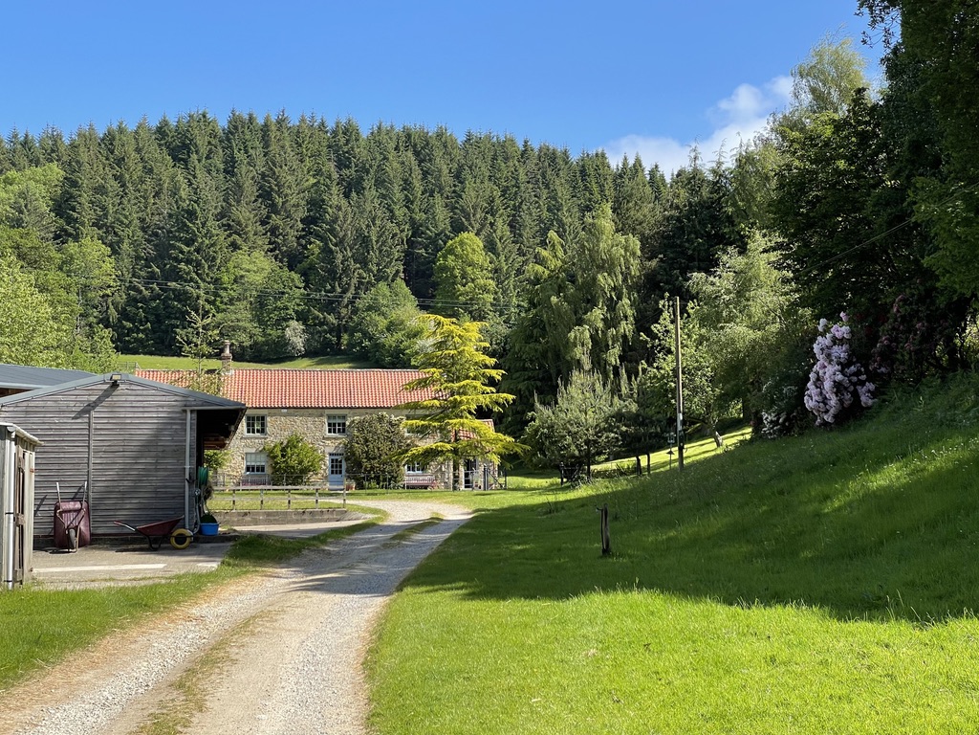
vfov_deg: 28.0
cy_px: 368
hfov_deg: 36.8
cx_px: 490
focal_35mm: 52
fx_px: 1471
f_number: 2
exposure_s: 1/841
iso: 25
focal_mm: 6
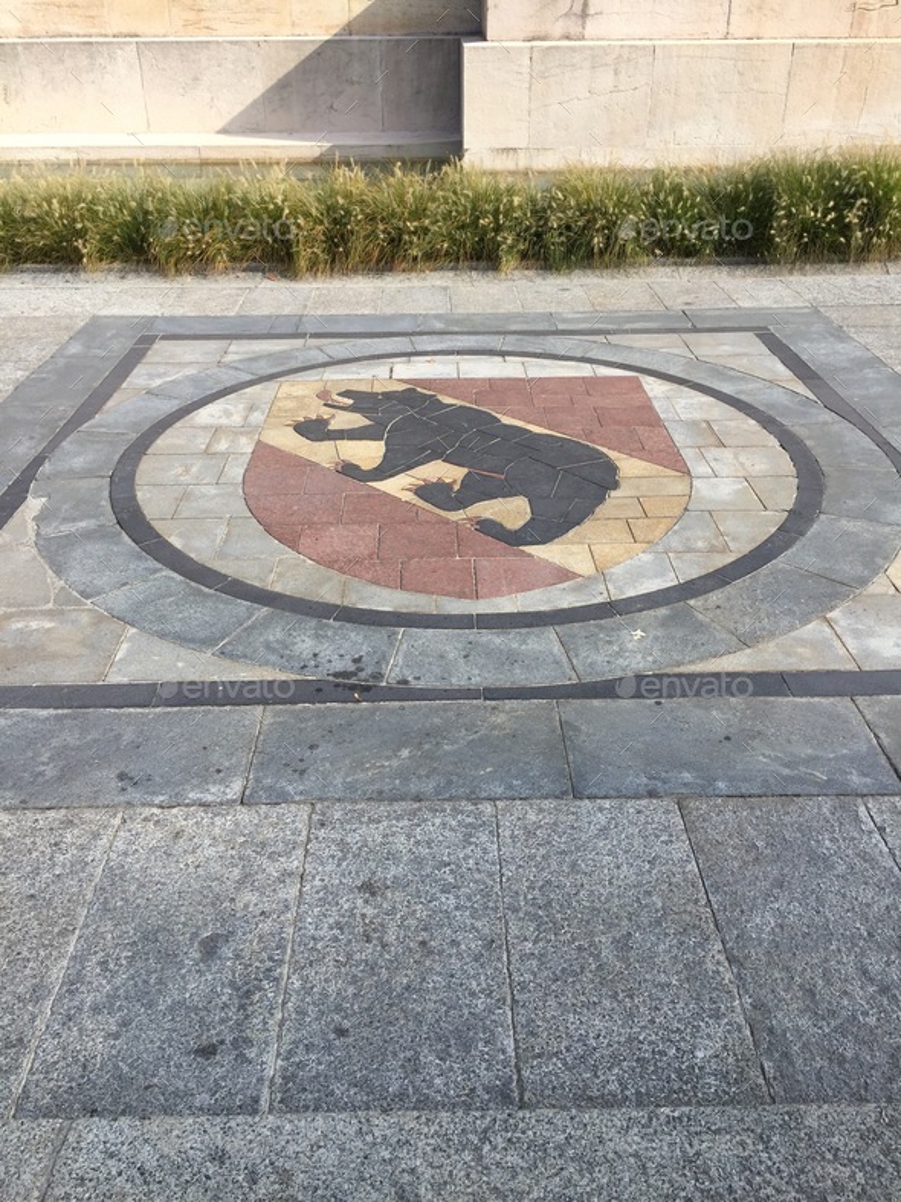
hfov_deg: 48.2
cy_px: 601
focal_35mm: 29
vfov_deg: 61.7
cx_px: 450
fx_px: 1007
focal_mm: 4.15
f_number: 2.2
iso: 32
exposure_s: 1/807
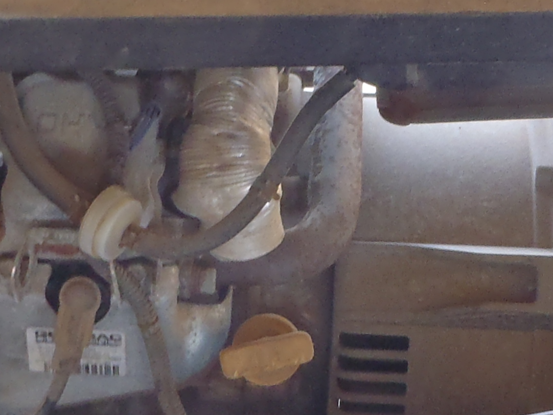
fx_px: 1773
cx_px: 462
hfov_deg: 17.5
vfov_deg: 13.3
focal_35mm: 111
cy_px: 216
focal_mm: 5
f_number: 3.9
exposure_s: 1/25
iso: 200
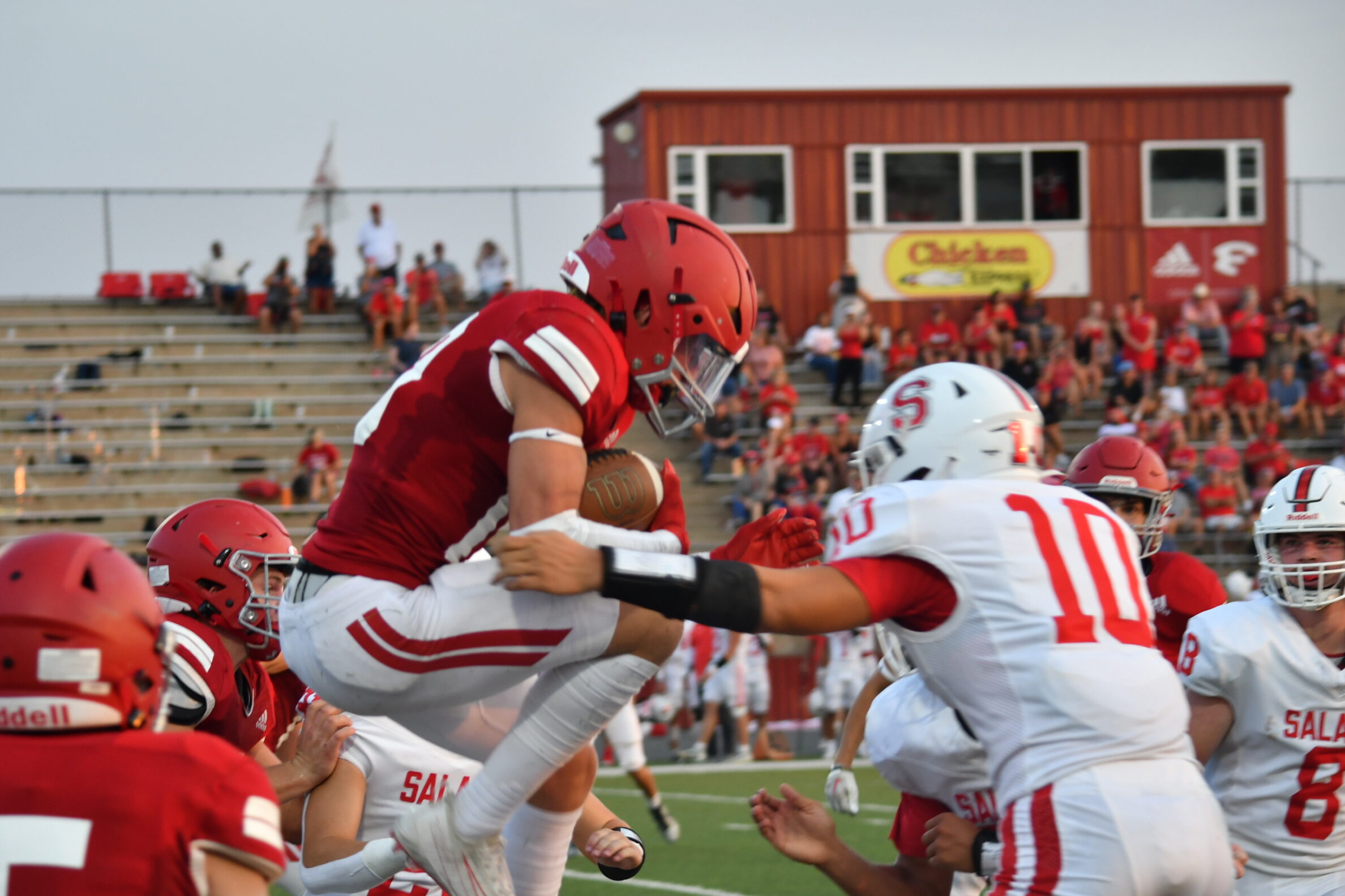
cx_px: 639
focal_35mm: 139
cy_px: 452
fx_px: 5193
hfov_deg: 14.8
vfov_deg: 9.9
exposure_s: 1/500
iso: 500
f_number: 4.5
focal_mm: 86
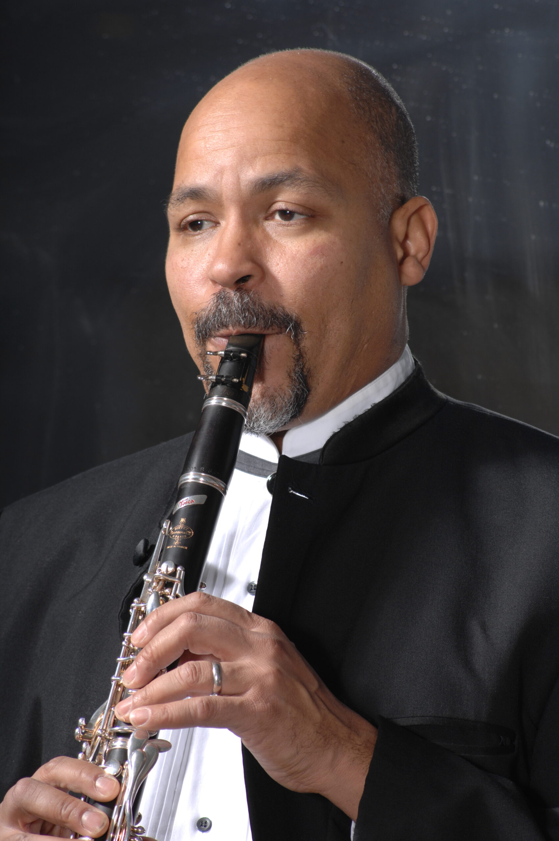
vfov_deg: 7.2
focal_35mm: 285
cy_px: 420
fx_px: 6656
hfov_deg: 4.8
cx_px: 280
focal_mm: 190
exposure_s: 1/250
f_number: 8
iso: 100
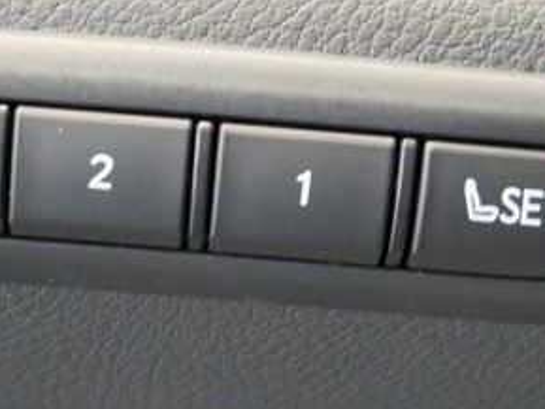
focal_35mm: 85
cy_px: 143
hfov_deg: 22.9
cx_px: 177
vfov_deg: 17.3
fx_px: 1339
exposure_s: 1/20
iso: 3200
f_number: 3.5
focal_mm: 12
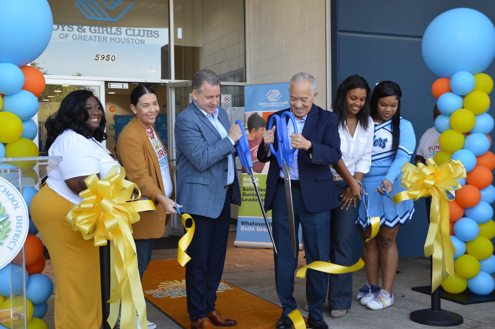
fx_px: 598
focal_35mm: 44
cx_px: 248
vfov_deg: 30.8
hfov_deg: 45.0
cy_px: 164
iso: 280
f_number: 5.6
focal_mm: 29
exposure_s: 1/125
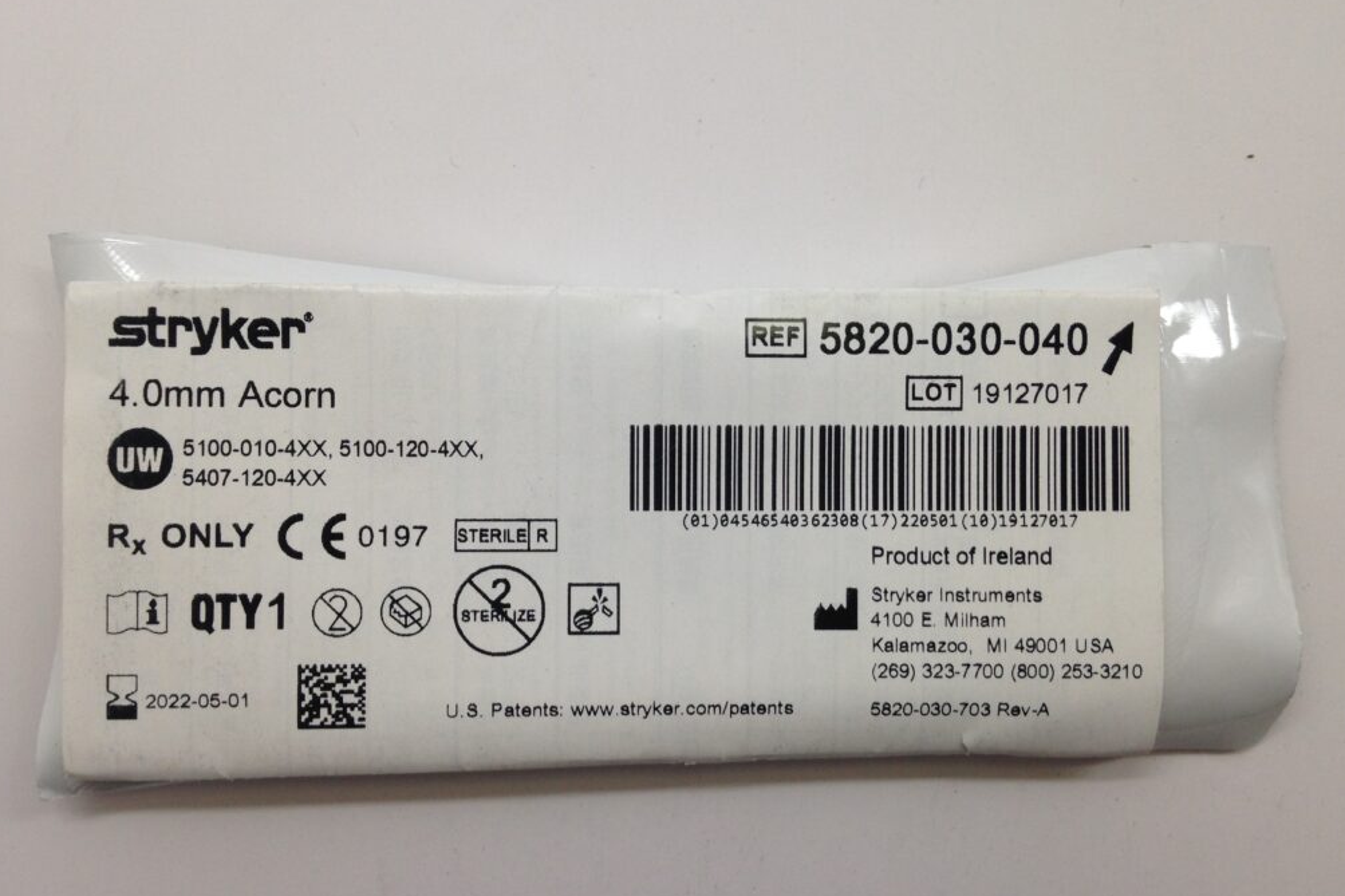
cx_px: 674
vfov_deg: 37.8
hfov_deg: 54.4
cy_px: 454
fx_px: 1307
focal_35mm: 35
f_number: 2.4
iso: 64
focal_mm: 4.12
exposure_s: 1/60
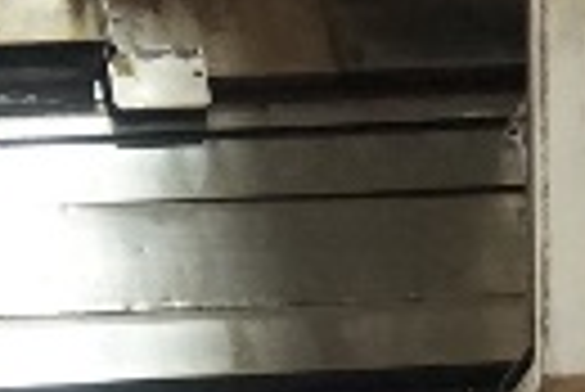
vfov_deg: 7.3
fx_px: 3075
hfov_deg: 10.5
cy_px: 83
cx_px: -274
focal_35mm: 189
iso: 3200
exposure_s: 1/100
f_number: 3.5
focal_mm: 16
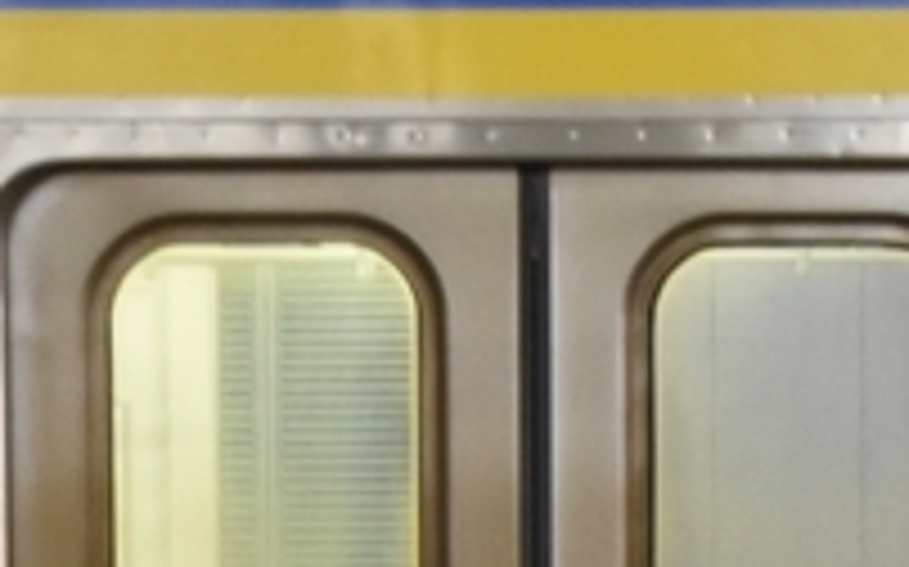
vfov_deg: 5.5
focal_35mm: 236
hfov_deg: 8.9
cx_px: 693
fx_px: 5843
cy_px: 1035
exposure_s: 1/60
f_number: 3.8
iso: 2200
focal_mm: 26
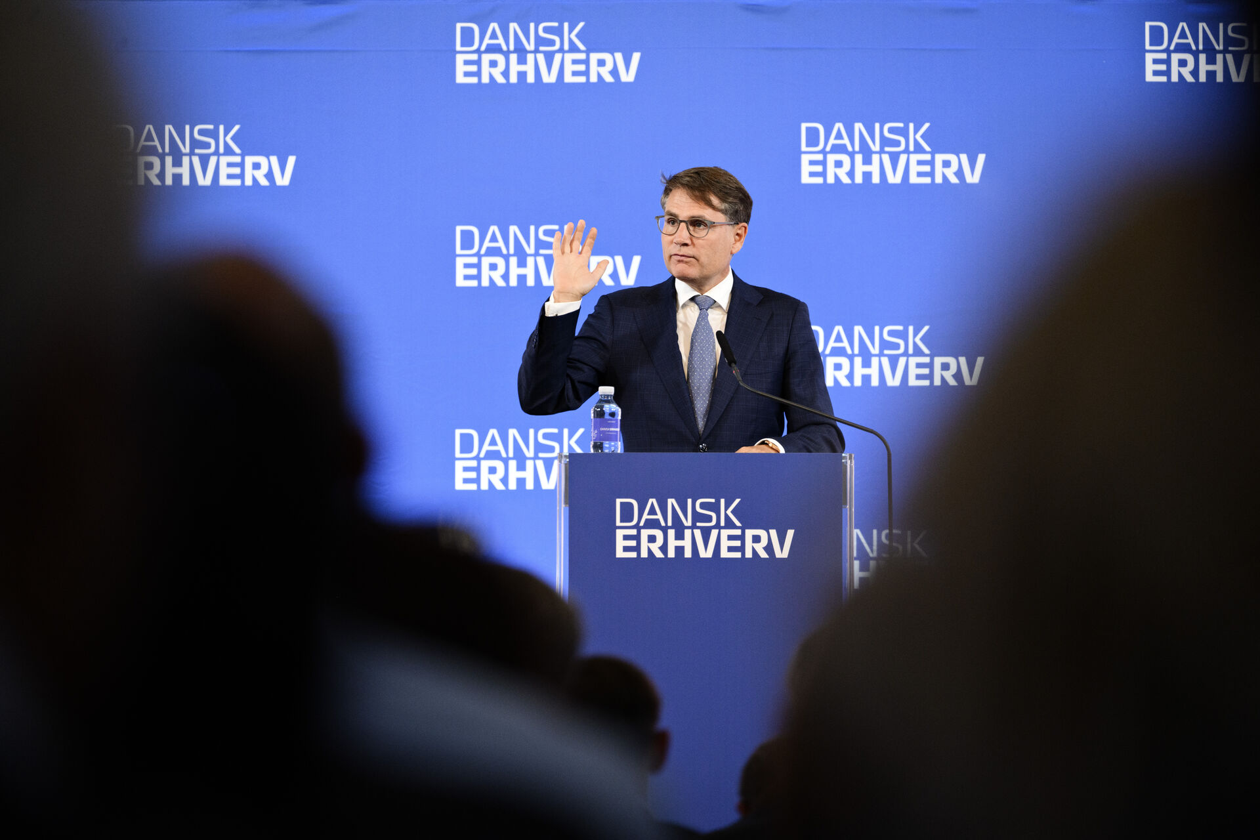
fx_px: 9799
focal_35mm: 280
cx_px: 630
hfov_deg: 7.4
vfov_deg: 4.9
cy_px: 420
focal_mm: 280
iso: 1000
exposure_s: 1/200
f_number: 5.6
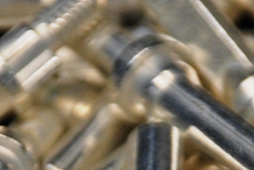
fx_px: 7034
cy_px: 312
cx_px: 151
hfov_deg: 2.1
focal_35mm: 995
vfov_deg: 1.4
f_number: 5.6
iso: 400
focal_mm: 135
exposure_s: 1/100
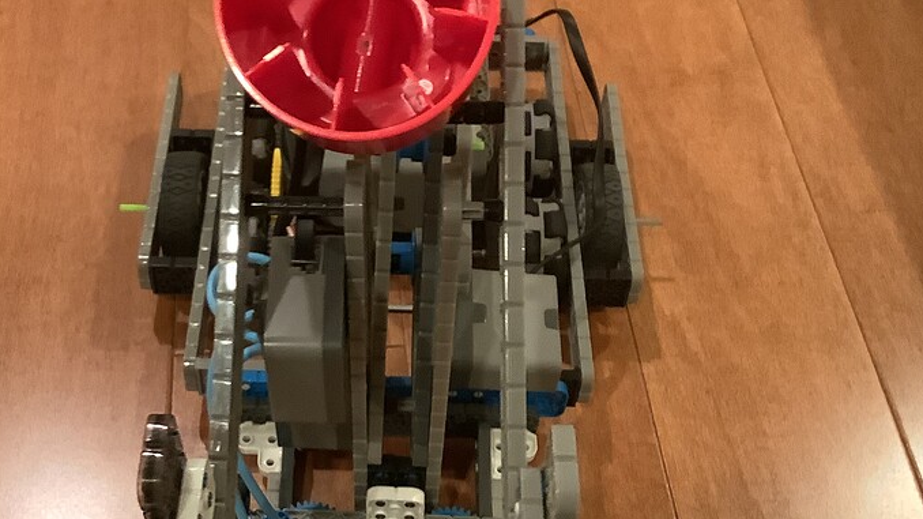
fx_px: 1248
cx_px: 366
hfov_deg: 40.4
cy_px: 238
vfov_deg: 23.5
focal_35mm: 51
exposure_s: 1/30
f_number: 2.4
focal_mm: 3.3
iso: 400
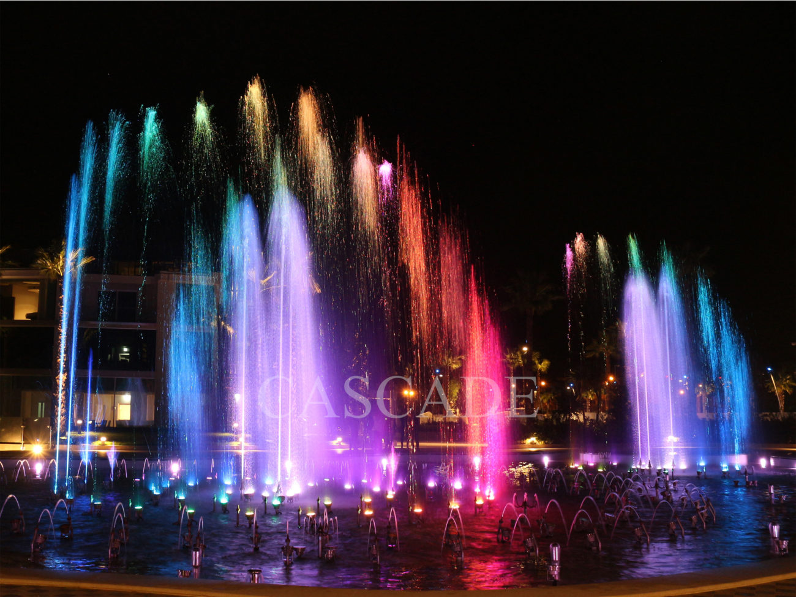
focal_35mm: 36
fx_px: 828
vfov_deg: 39.7
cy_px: 298
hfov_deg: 51.4
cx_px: 398
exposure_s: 1/14.6
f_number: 2.7
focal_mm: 7.5
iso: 50
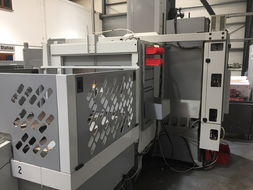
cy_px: 95
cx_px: 126
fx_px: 212
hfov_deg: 61.7
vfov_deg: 48.2
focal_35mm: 29
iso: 32
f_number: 2.2
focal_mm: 4.15
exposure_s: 1/33
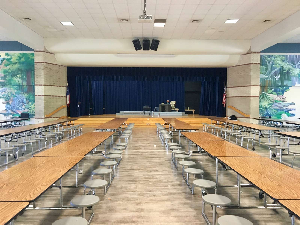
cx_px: 150
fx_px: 251
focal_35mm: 29
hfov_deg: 61.7
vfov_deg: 48.2
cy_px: 112
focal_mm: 4.15
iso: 200
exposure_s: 1/24
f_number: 2.2
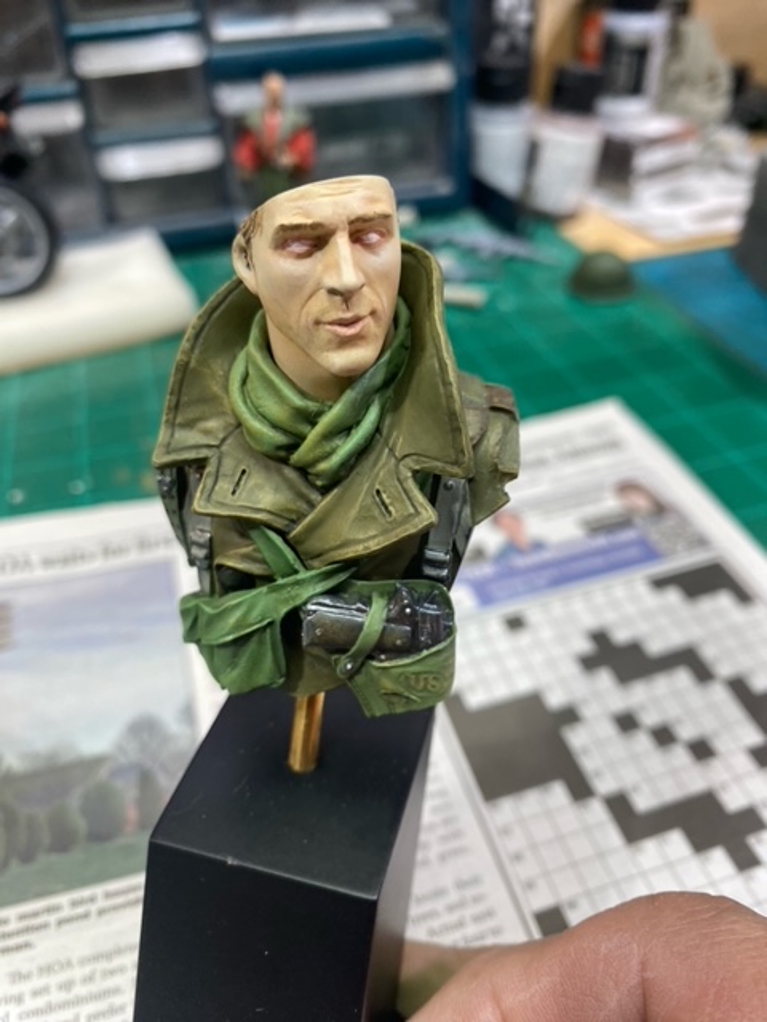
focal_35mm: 25
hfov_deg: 54.9
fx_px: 739
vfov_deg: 69.4
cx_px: 384
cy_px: 511
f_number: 1.8
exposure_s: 1/120
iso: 80
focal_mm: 4.25
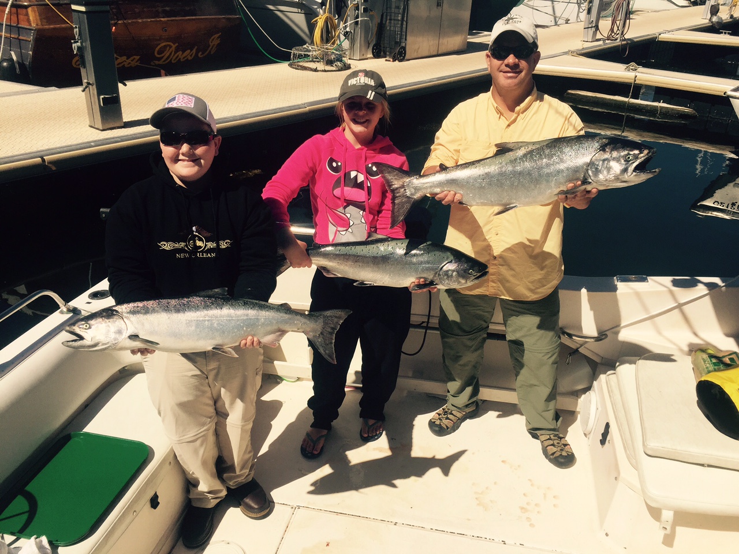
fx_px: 619
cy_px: 277
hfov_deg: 61.7
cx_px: 370
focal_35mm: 29
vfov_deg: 48.2
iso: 32
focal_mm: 4.15
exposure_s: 1/4950
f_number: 2.2
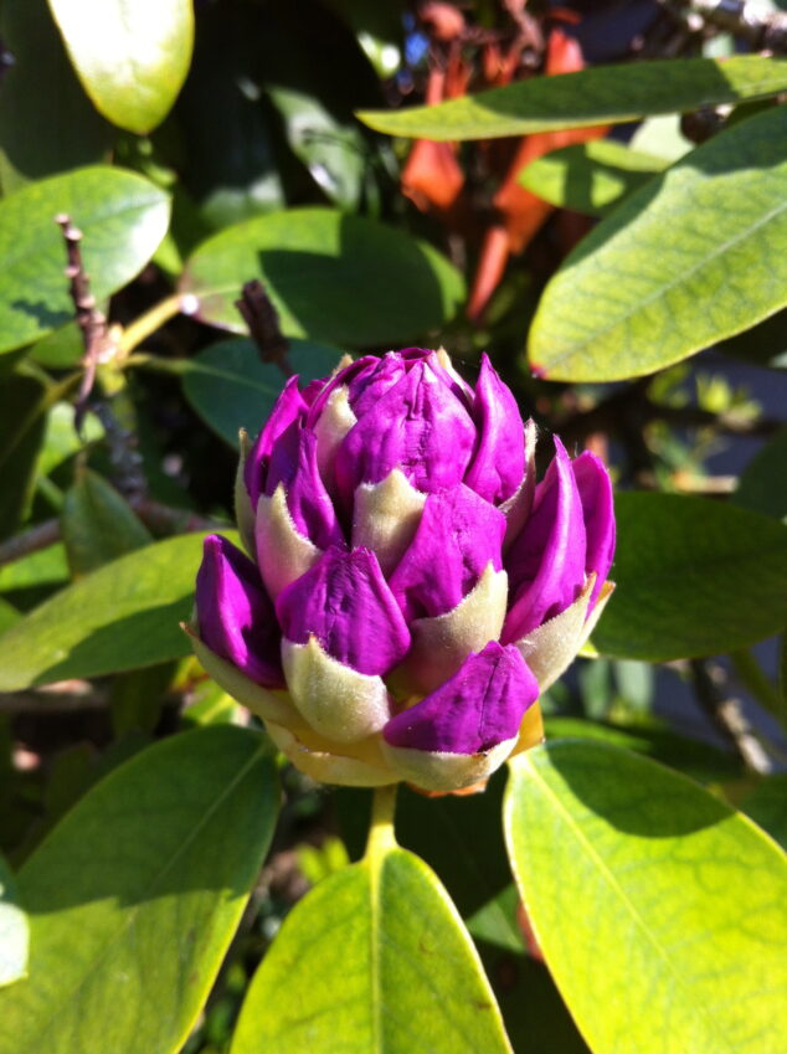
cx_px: 394
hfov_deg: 40.6
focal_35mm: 35
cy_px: 527
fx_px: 1064
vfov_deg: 52.7
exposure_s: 1/495
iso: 80
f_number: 2.8
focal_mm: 3.85
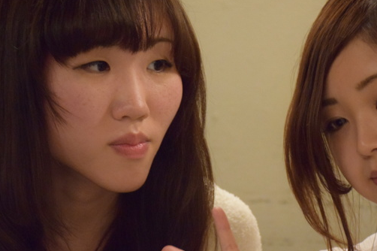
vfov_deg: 8.4
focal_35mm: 163
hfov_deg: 12.6
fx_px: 1702
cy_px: 145
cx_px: 235
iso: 6400
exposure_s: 1/50
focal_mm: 85
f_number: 5.3
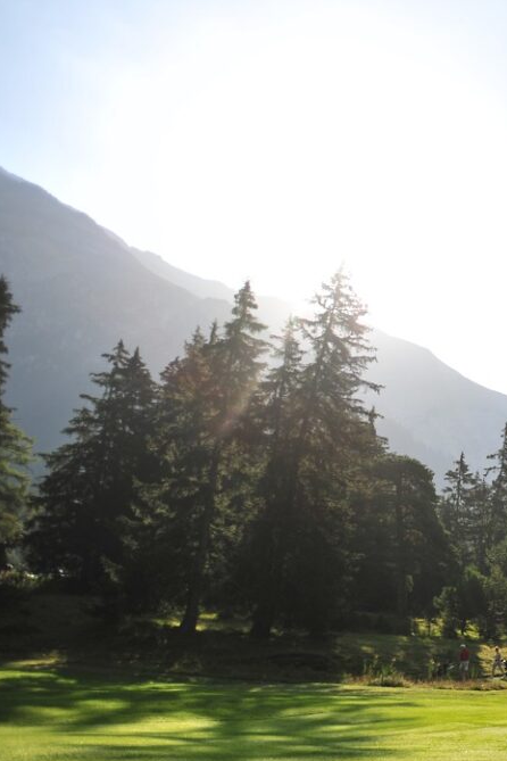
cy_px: 489
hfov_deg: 24.2
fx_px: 824
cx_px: 814
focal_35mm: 39
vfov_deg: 48.9
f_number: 2.8
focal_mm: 17
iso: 100
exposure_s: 1/2500
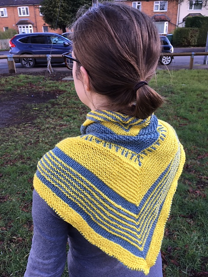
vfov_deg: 61.7
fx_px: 232
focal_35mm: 29
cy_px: 138
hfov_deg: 48.2
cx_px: 104
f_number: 2.2
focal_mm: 4.15
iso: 32
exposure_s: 1/100
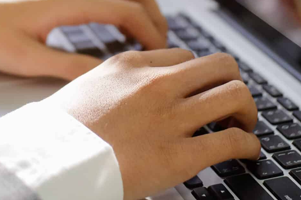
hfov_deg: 20.7
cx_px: 88
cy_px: -22
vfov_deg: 13.7
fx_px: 819
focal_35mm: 98
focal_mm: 24
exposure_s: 1/800
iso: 2000
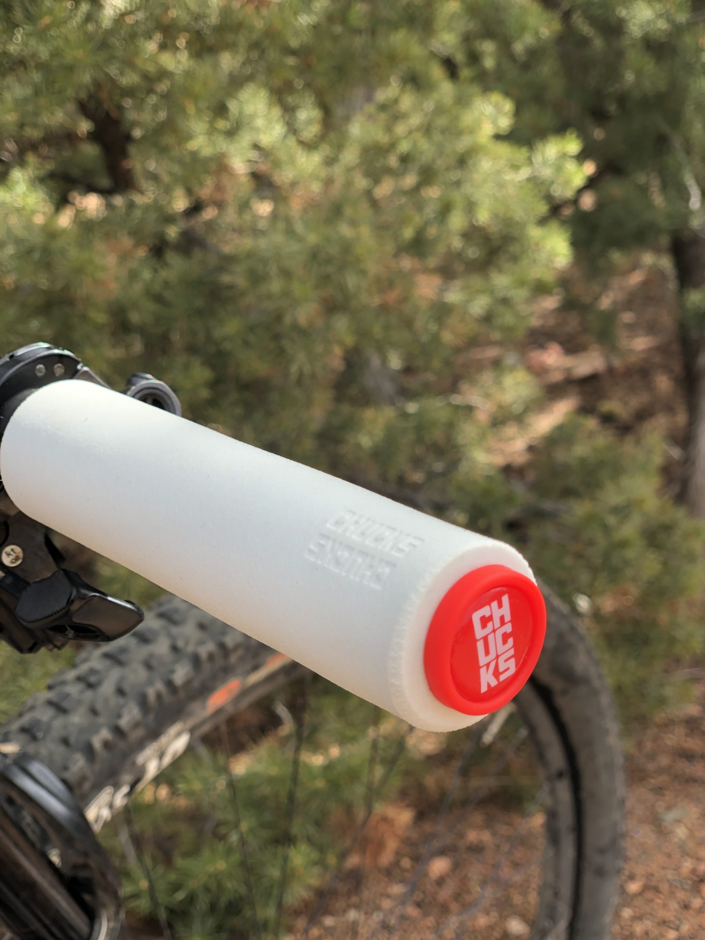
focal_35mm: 52
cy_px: 470
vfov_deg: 36.8
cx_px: 352
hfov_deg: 28.0
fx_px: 1412
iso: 16
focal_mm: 6
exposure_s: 1/202
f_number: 2.4
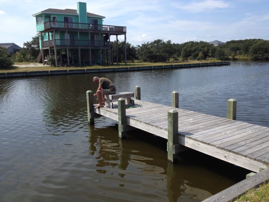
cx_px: 134
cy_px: 101
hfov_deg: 52.6
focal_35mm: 35
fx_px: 272
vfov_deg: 40.7
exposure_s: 1/1493
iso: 50
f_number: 2.4
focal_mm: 4.28
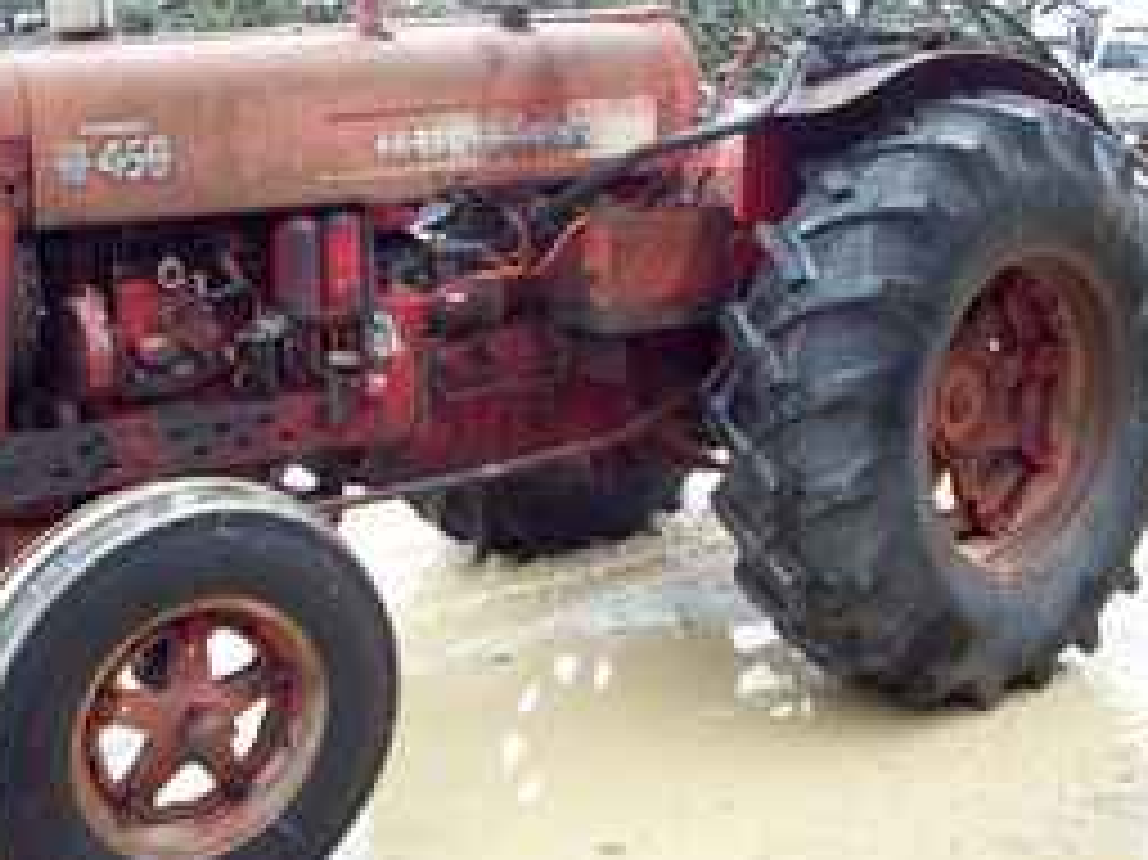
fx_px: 1657
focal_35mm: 50
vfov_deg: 29.0
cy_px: 356
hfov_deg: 38.0
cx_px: 428
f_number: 2.8
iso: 80
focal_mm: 6.2
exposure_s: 1/142
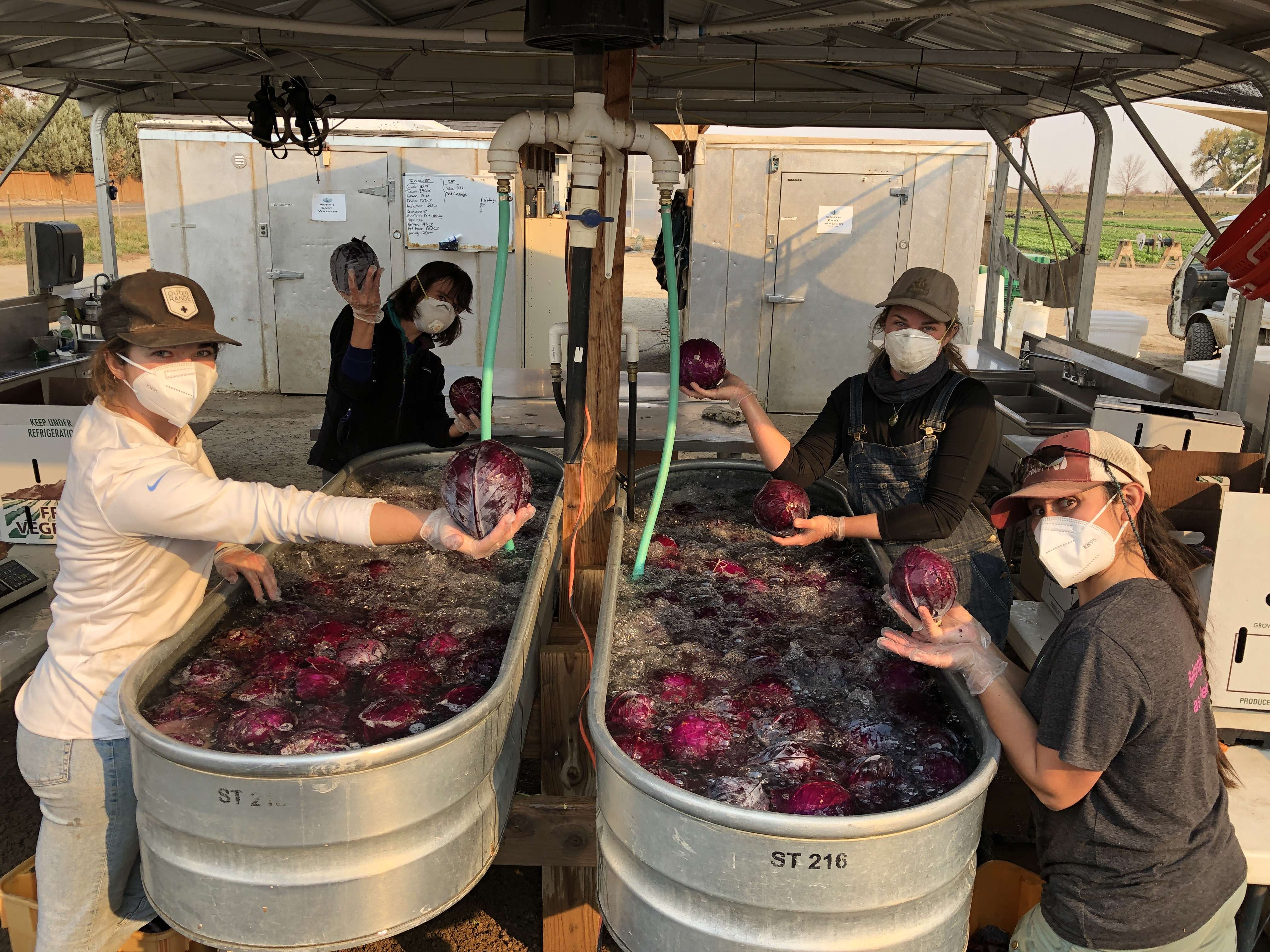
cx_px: 635
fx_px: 1027
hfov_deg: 63.4
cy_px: 476
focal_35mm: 28
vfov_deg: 49.7
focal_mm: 4
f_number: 1.8
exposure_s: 1/521
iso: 20
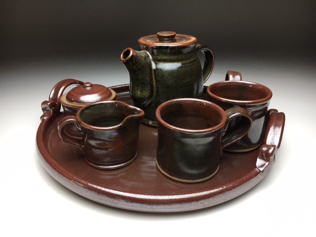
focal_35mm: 29
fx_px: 265
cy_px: 118
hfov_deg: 61.7
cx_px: 158
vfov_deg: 48.2
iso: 25
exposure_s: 1/30
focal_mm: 4.15
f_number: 2.2
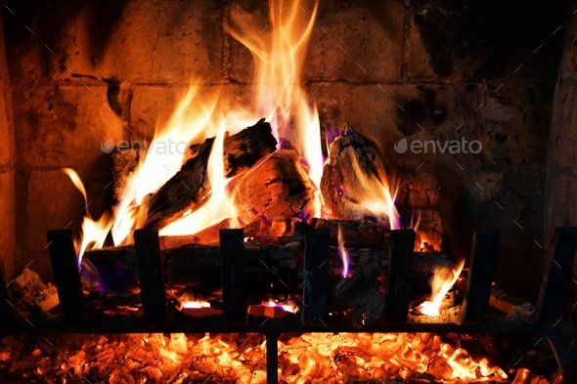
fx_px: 1250
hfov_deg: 26.0
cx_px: 288
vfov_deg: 17.5
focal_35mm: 78
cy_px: 192
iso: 800
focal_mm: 52
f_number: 4.8
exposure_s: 1/8
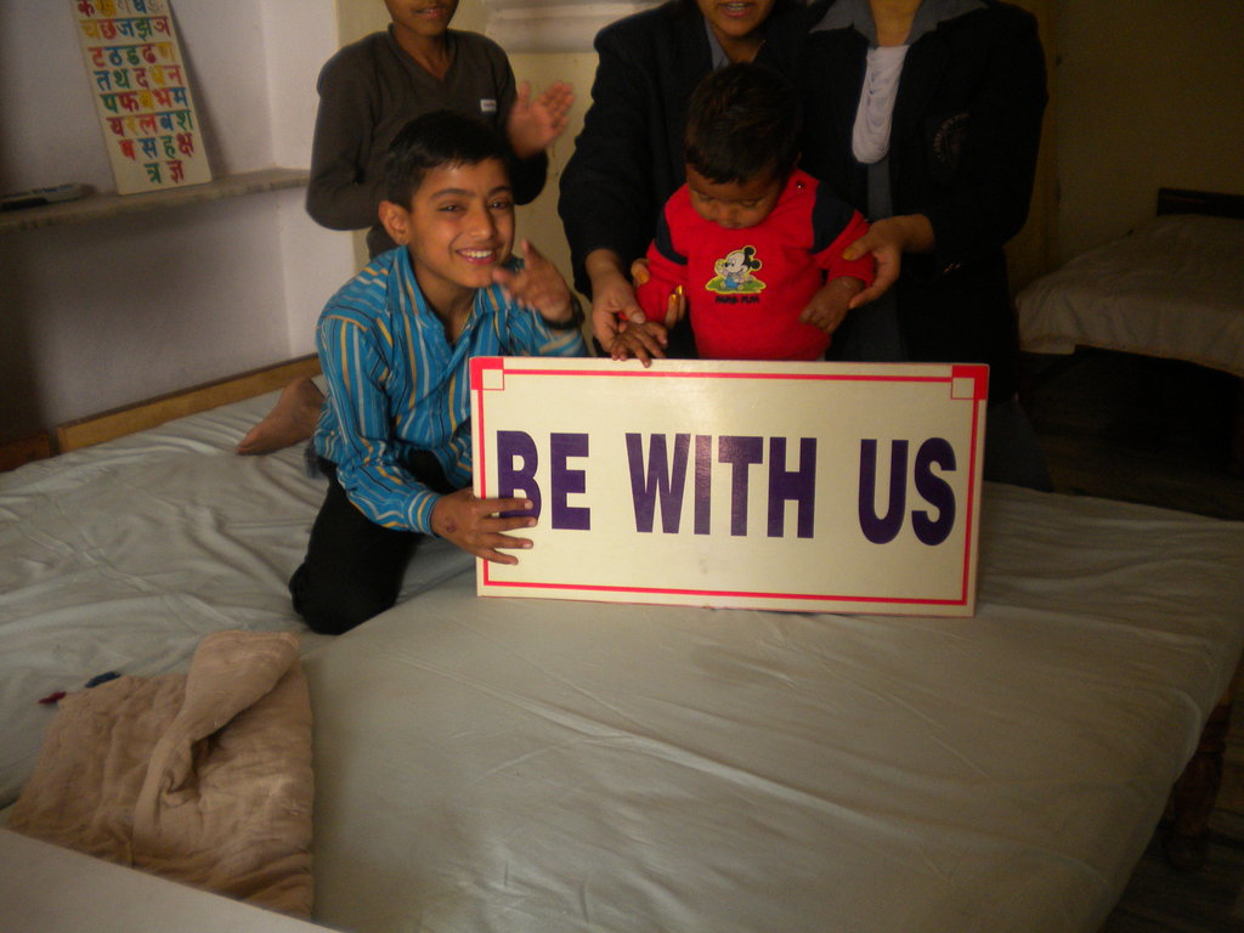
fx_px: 1258
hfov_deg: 52.6
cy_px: 466
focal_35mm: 35
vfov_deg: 40.7
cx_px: 622
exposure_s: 1/57.6
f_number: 3.1
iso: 182
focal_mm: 6.3
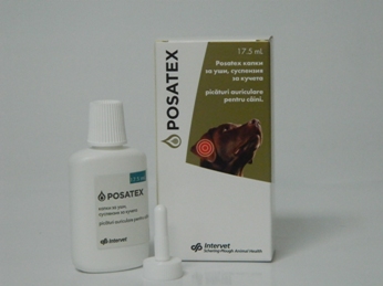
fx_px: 1426
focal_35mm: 129
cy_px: 143
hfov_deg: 15.3
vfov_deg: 11.5
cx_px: 192
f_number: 4.7
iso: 200
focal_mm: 23.2
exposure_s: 1/15
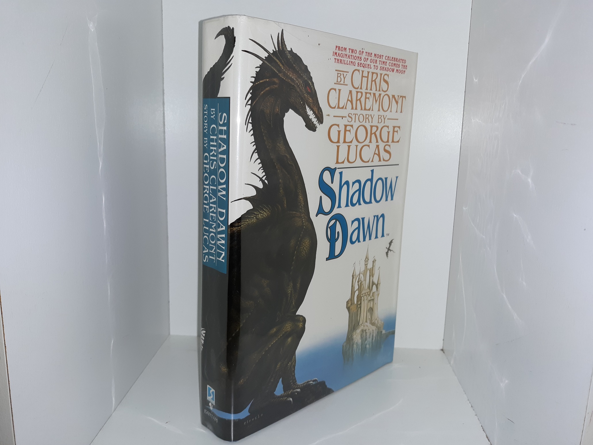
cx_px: 296
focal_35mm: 28
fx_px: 480
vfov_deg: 49.7
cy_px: 222
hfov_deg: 63.4
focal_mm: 3.7
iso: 40
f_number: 1.7
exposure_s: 1/132
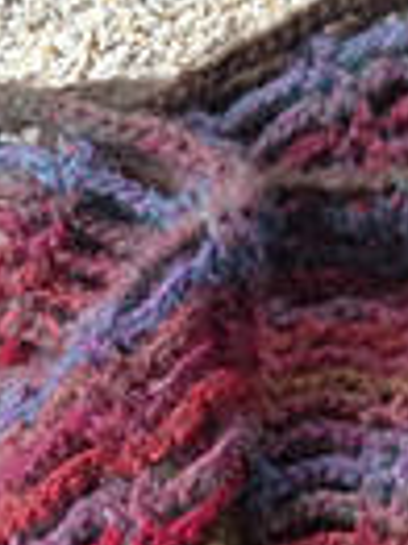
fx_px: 1983
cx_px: 373
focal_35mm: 126
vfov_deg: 14.8
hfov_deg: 11.7
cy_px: 753
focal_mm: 4.12
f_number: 2.4
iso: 250
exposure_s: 1/20
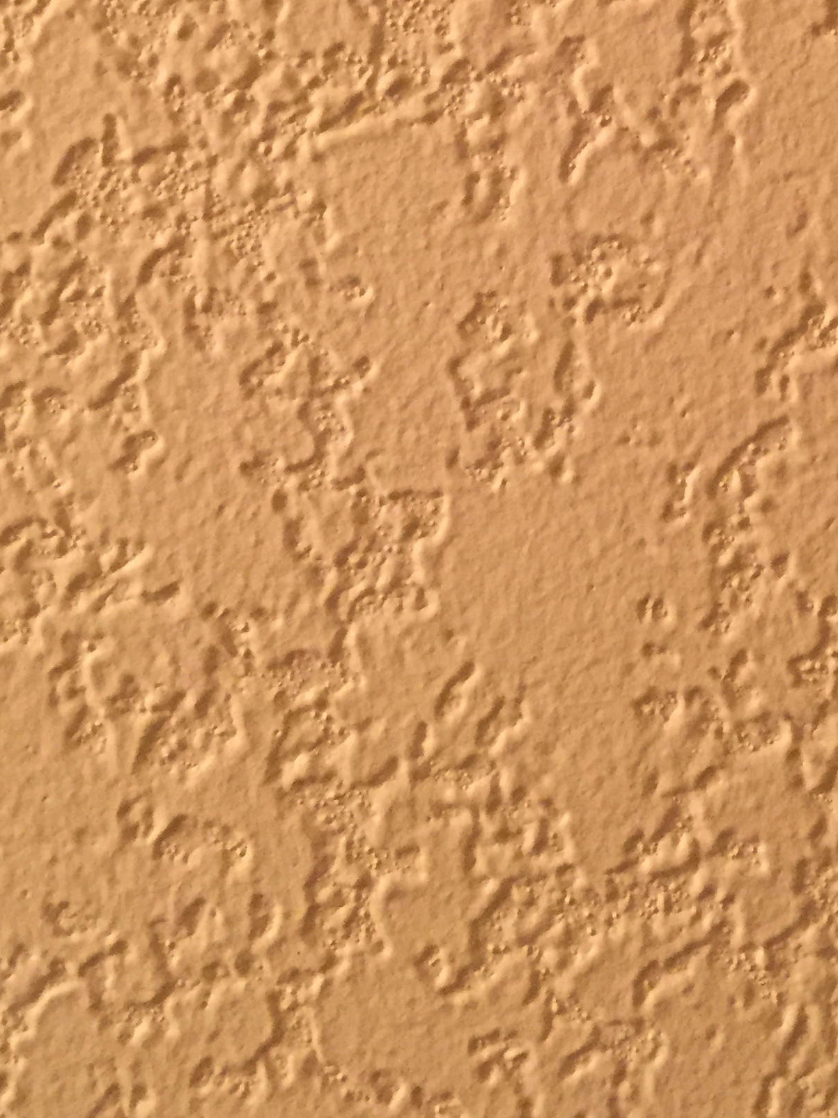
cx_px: 690
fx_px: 1904
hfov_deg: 24.4
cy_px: 159
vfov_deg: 31.5
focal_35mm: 59
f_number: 2.2
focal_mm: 4.15
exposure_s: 1/30
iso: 160
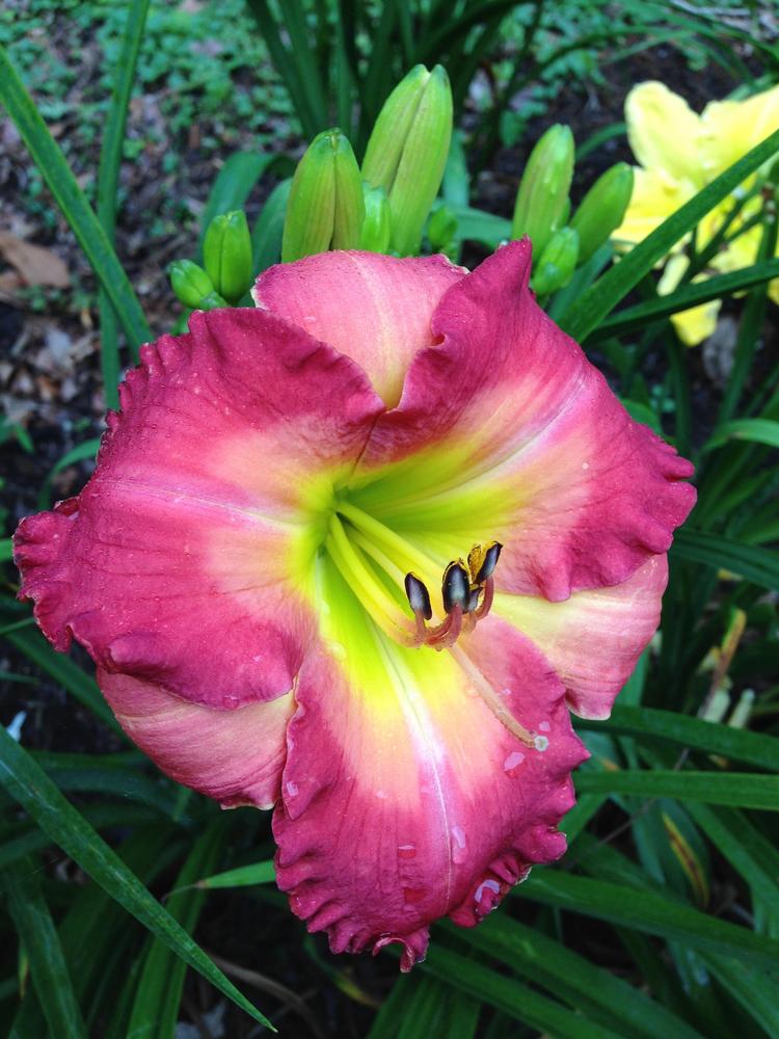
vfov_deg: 55.4
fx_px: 990
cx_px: 390
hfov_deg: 42.9
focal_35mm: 33
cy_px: 520
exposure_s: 1/359
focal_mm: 4.12
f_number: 2.4
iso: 50
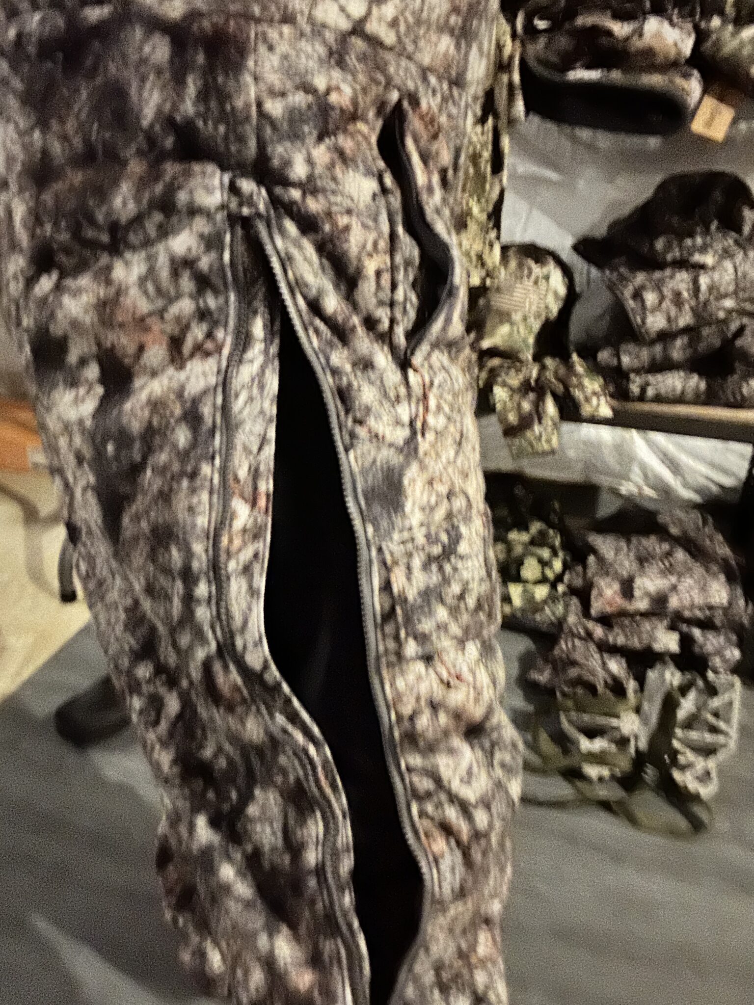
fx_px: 871
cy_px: 502
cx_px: 377
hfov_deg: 46.8
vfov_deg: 60.0
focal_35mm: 30
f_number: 1.9
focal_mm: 2.69
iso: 500
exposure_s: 1/8
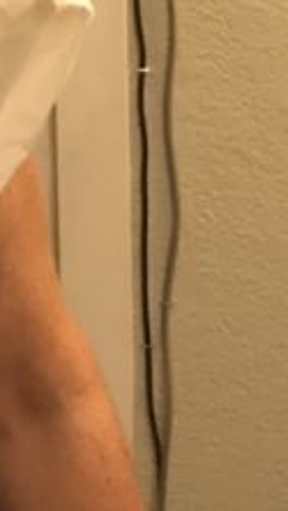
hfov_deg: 7.8
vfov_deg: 14.7
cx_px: -468
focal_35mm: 141
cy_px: -113
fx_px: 1913
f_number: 1.8
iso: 100
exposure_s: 1/4
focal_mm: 3.99
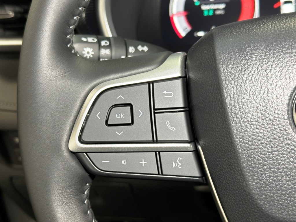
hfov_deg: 39.7
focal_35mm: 48
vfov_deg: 30.3
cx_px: 148
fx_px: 410
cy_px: 111
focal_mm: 6.86
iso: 250
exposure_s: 1/40
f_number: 1.78
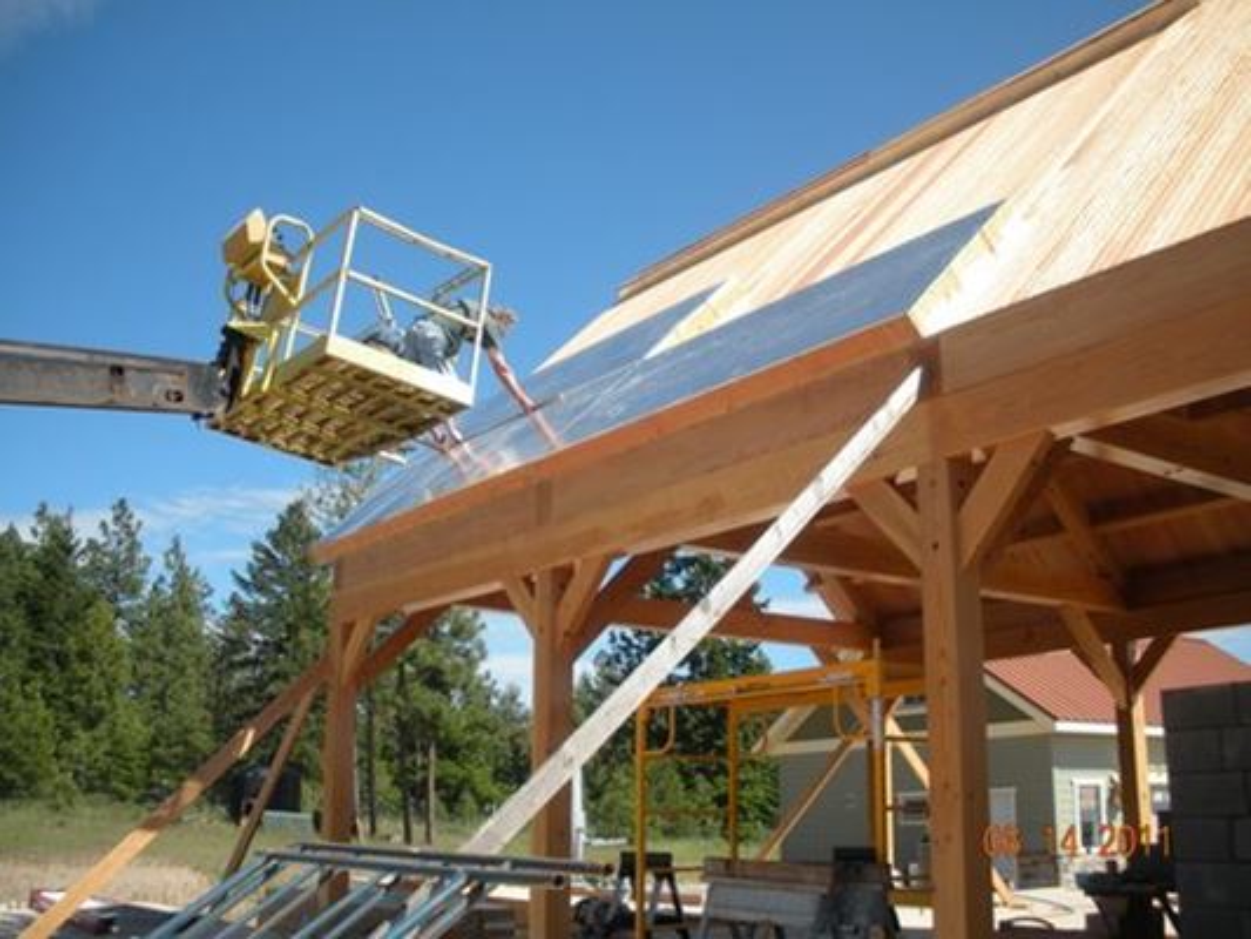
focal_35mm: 35
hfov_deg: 52.6
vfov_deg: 40.7
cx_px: 626
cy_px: 470
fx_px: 1265
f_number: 3.5
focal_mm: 6.3
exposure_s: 1/514
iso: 64
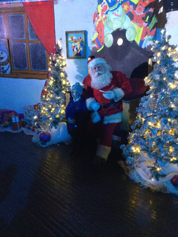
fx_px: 213
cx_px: 89
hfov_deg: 45.4
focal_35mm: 31
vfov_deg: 58.4
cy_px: 118
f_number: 2.4
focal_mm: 3.3
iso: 320
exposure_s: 1/17
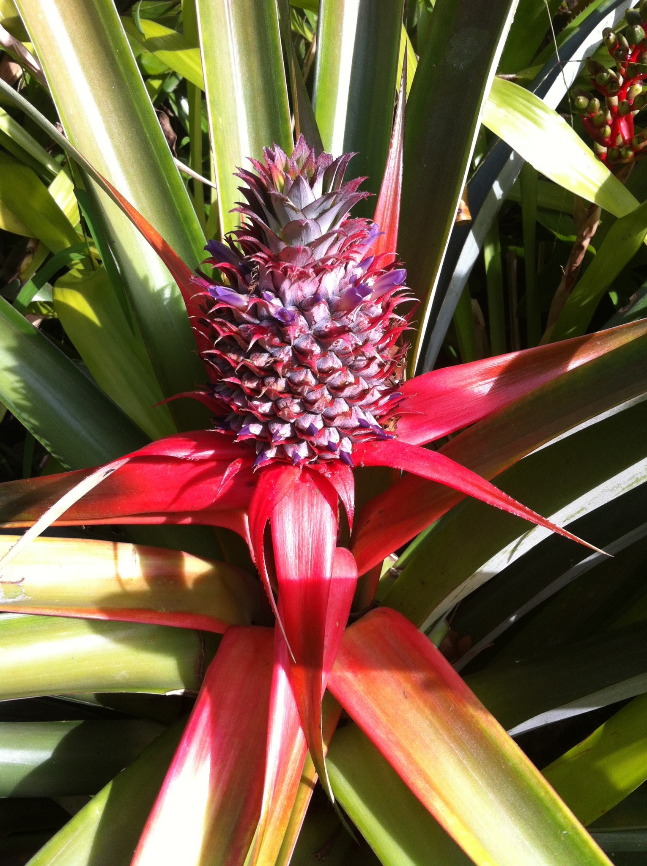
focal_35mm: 35
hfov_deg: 40.6
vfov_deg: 52.7
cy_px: 433
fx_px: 874
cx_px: 324
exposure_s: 1/686
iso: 80
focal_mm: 3.85
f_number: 2.8
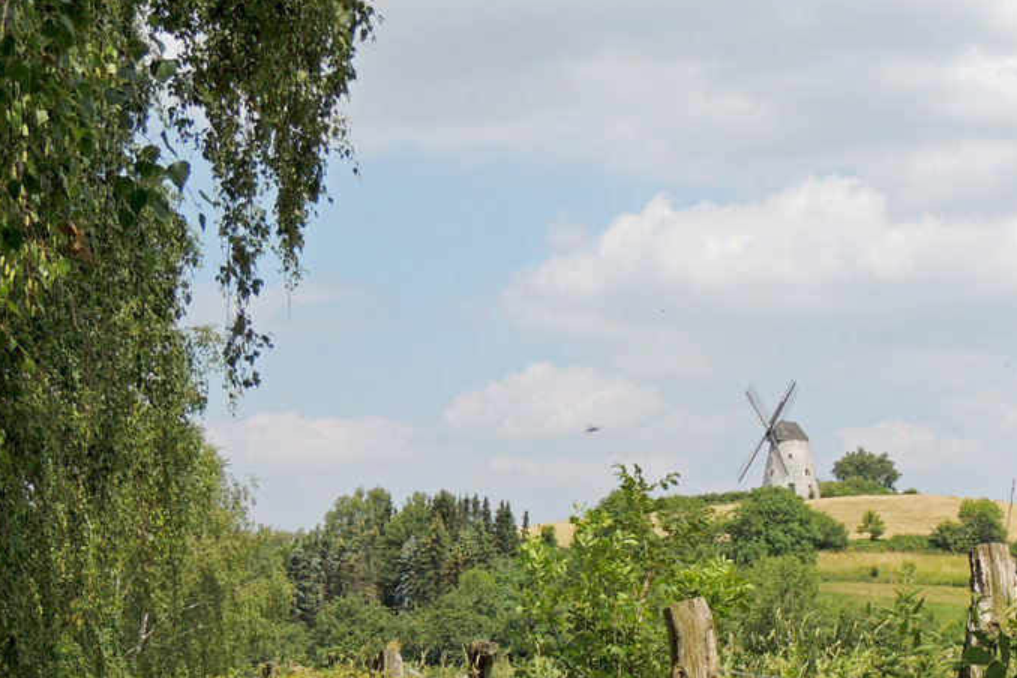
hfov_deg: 22.5
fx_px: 2542
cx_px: 733
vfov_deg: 15.1
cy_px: 500
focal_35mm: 90
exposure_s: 1/1000
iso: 100
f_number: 3.7
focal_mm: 9.8
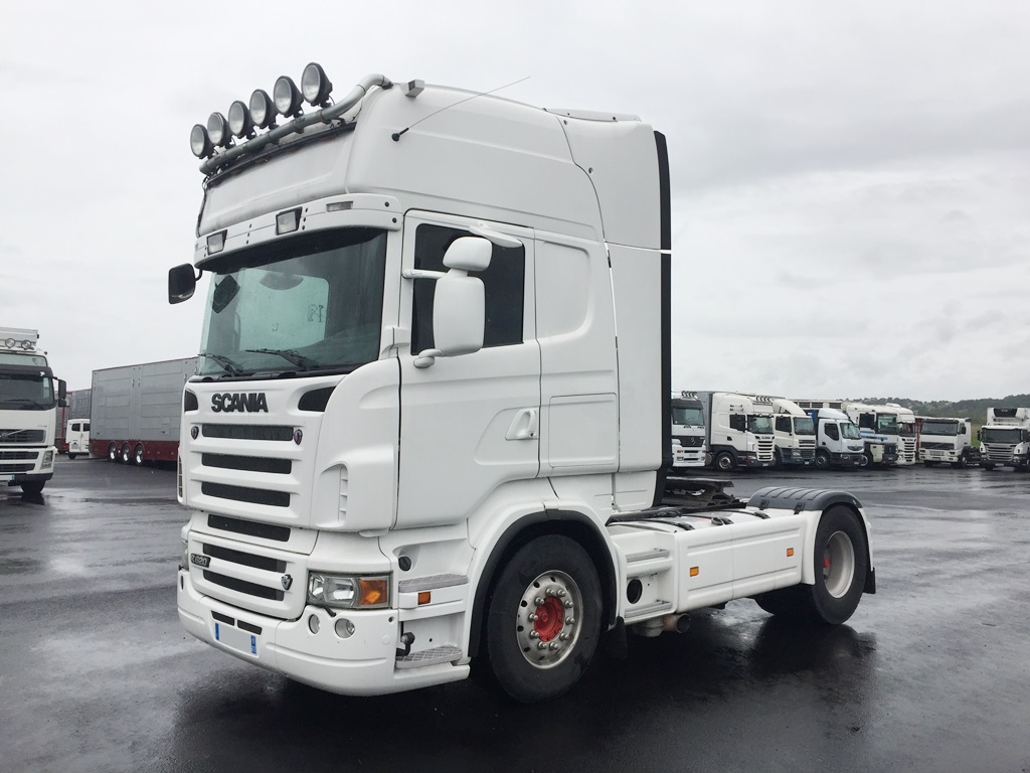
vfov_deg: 48.2
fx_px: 863
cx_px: 515
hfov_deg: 61.7
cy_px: 386
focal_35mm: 29
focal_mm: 4.15
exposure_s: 1/1980
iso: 32
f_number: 2.2
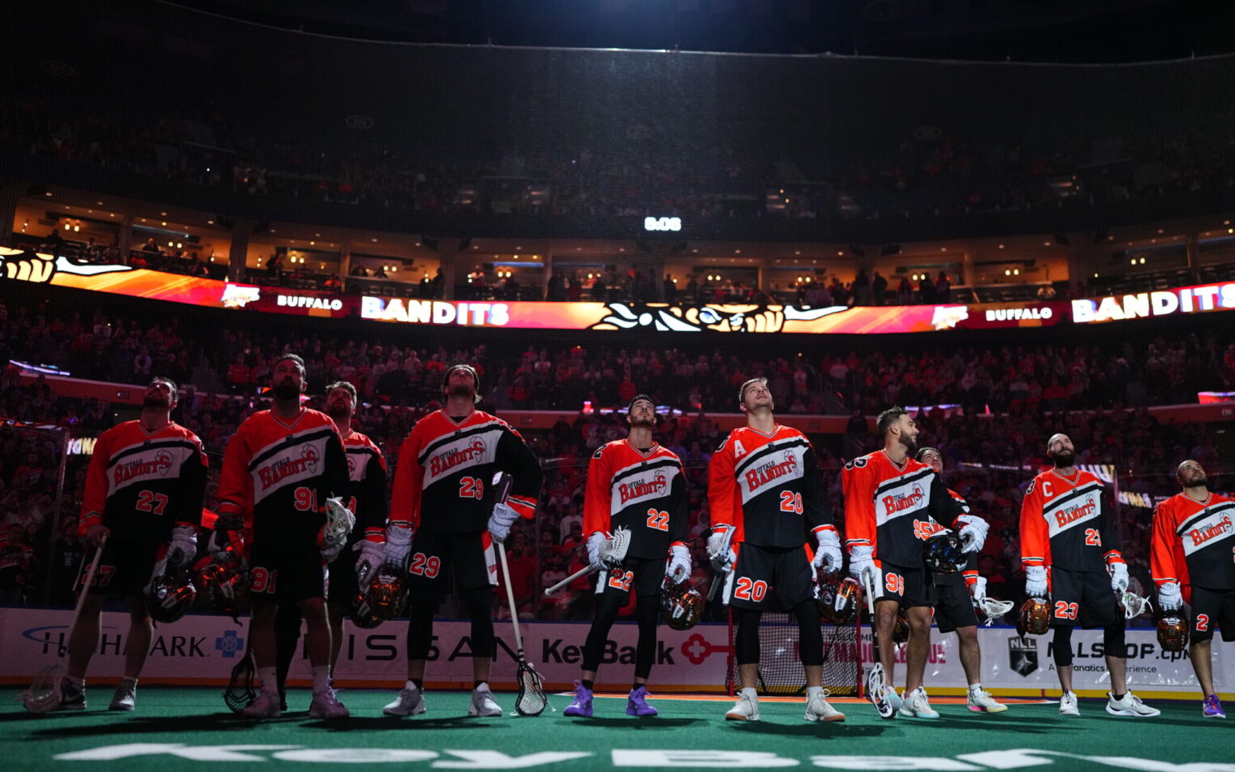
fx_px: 1212
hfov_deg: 54.0
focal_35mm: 36
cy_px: 386
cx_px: 616
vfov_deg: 35.3
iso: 3200
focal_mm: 35
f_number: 2
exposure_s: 1/1600
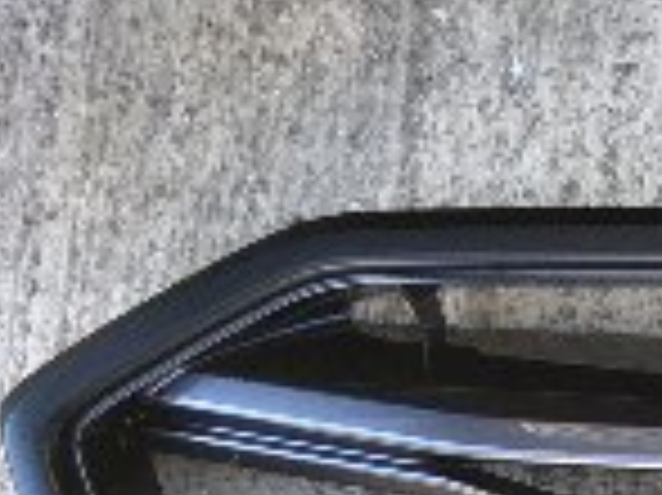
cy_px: 616
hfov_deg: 10.3
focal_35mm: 158
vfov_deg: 9.2
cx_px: 1734
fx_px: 3019
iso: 32
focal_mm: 4.15
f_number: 2.2
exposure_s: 1/120
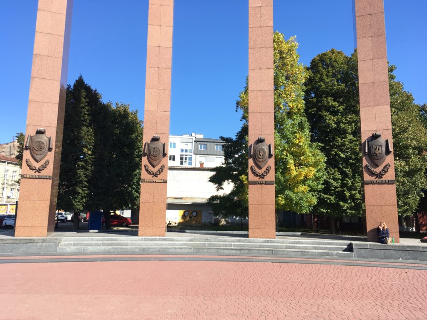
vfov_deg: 48.2
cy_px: 160
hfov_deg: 61.7
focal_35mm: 29
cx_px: 214
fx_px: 358
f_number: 2.2
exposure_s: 1/635
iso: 25
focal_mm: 4.15
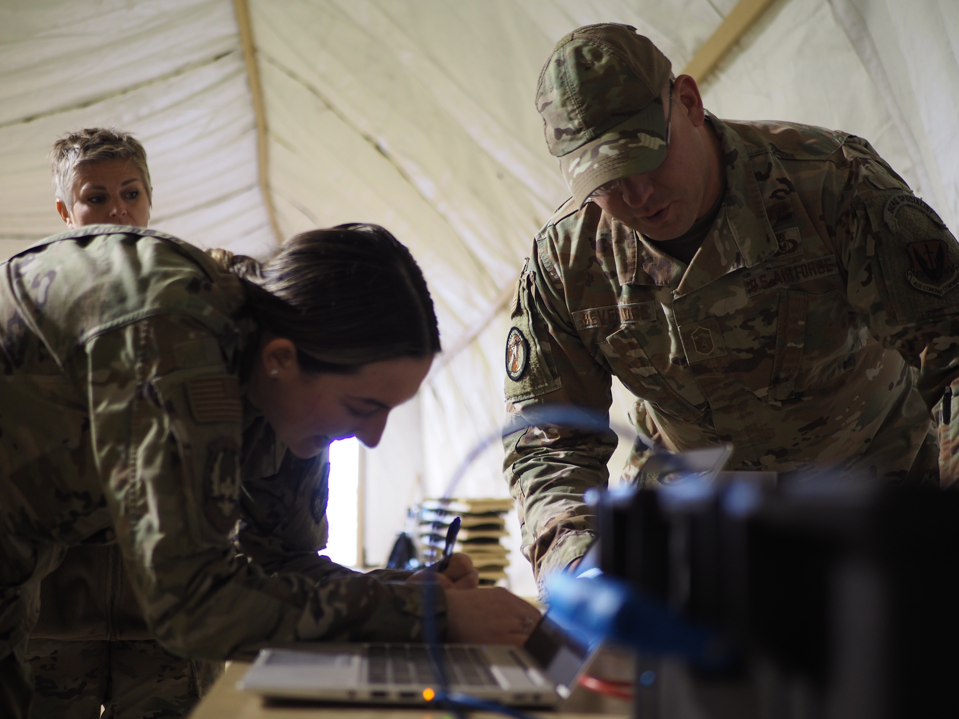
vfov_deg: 29.1
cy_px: 360
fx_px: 1385
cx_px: 480
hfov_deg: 38.2
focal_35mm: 50
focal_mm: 25
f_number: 1.8
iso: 400
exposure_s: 1/60
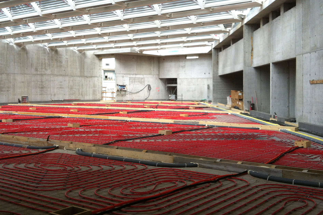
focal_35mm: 50
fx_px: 449
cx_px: 155
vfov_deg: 27.0
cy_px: 89
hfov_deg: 39.6
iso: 125
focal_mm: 3.85
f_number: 2.8
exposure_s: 1/120
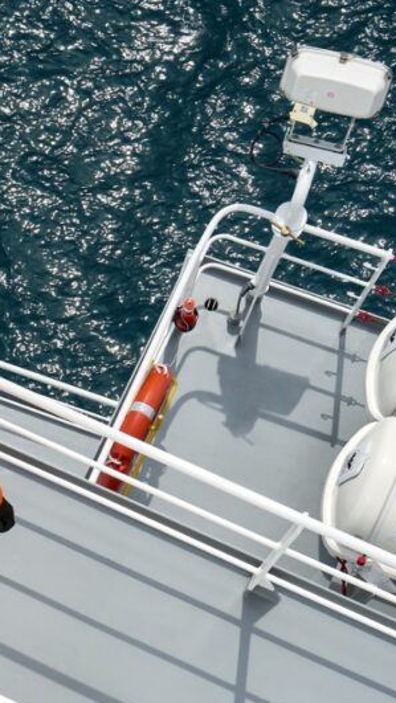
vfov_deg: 20.5
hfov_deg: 11.3
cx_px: -211
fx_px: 1921
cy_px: 581
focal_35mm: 103
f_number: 10
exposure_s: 1/200
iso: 200
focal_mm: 34
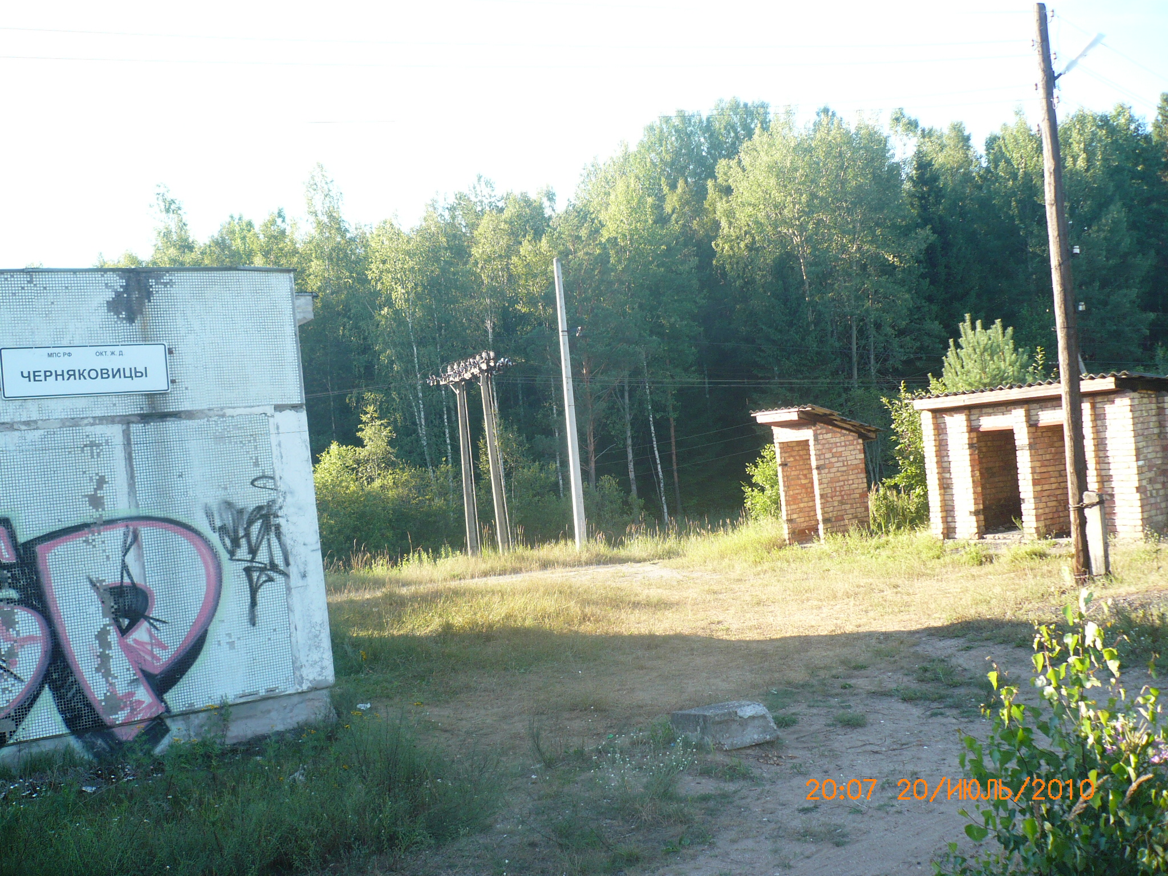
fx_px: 1181
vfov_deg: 40.7
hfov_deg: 52.6
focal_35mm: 35
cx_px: 584
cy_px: 438
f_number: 2.8
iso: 100
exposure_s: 1/160
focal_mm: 5.8
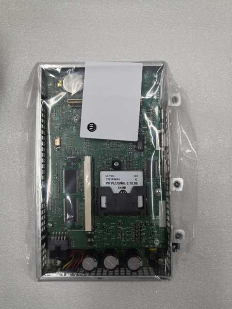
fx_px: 241
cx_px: 116
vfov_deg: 65.3
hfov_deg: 51.4
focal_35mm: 27
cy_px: 154
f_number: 1.8
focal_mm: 3.95
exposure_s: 1/90
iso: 100
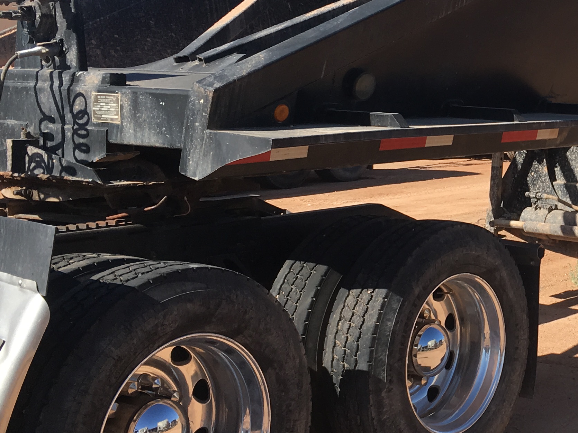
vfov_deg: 21.0
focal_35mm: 70
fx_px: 1169
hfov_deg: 26.1
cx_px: 598
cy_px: 170
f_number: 2.2
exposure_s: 1/1131
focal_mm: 4.15
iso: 25
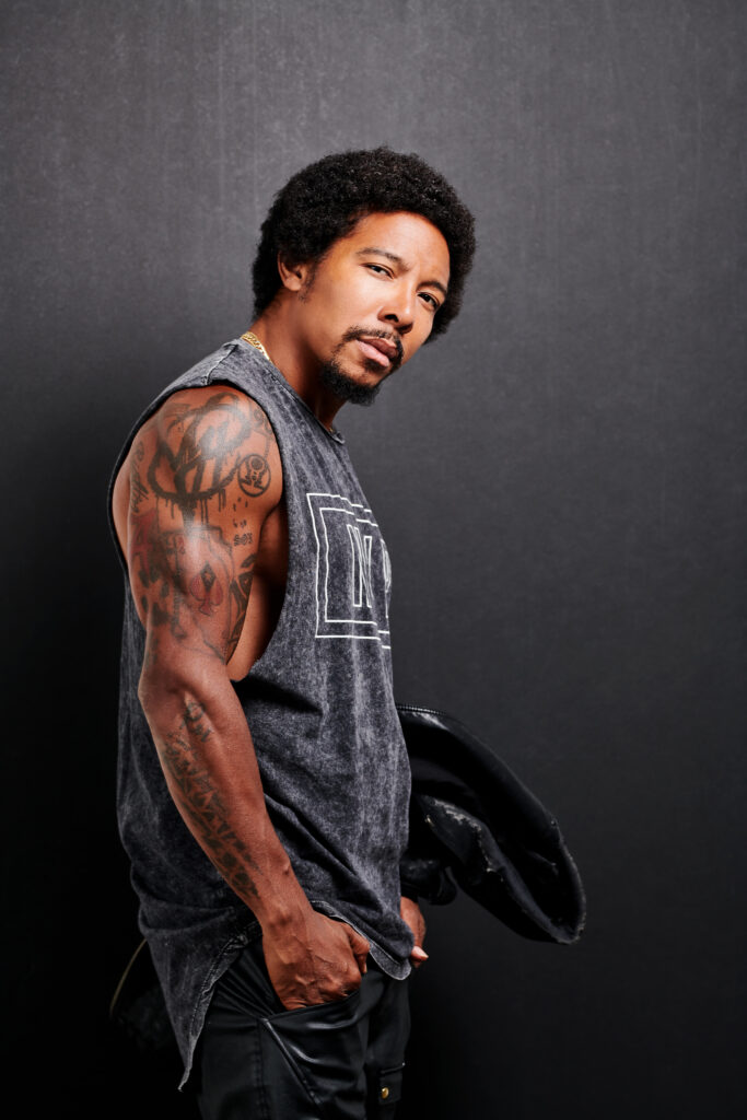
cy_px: 560
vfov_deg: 23.9
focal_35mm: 85
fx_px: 2645
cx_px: 374
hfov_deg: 16.1
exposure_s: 1/100
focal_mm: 85
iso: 160
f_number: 4.5
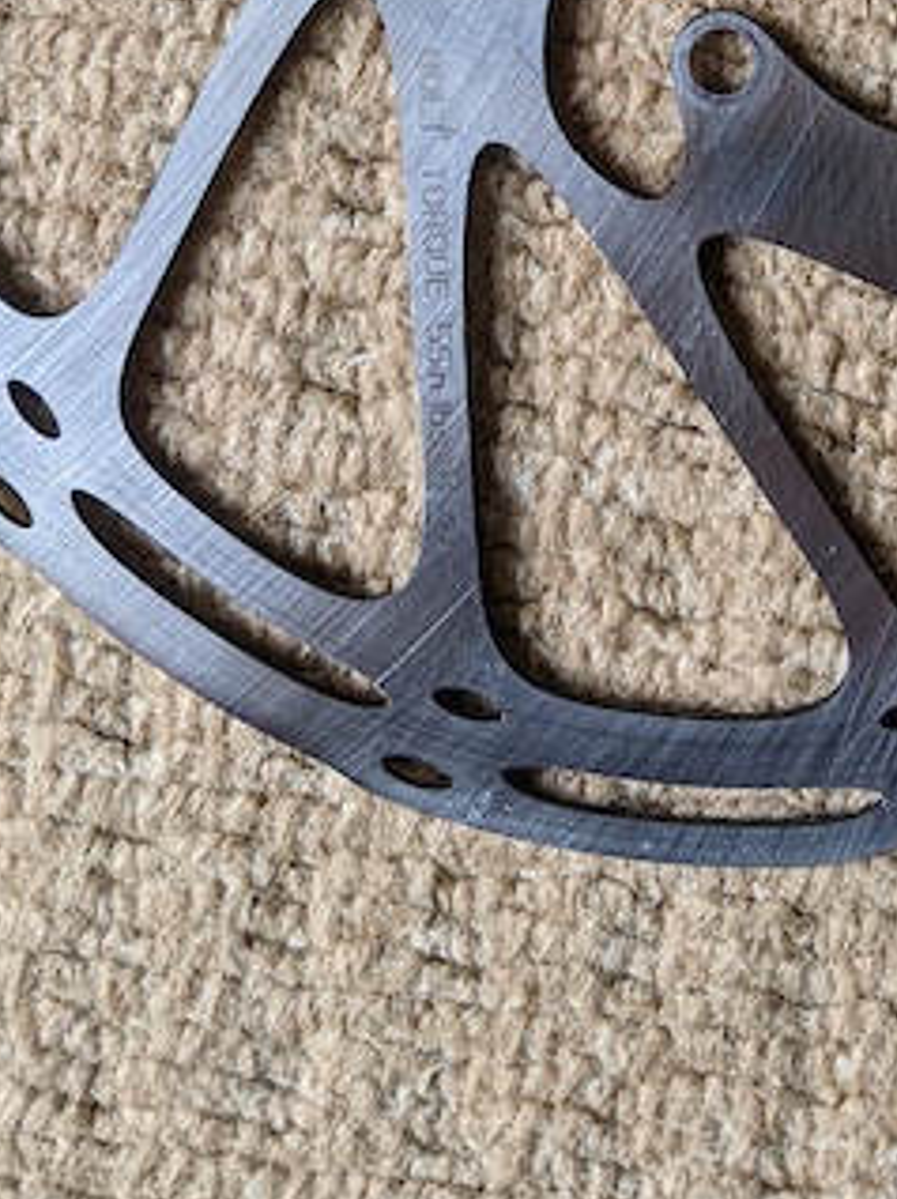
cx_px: 739
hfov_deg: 21.3
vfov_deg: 25.8
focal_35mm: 68
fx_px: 2353
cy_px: -207
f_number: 1.8
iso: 60
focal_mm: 4.44
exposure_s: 1/77
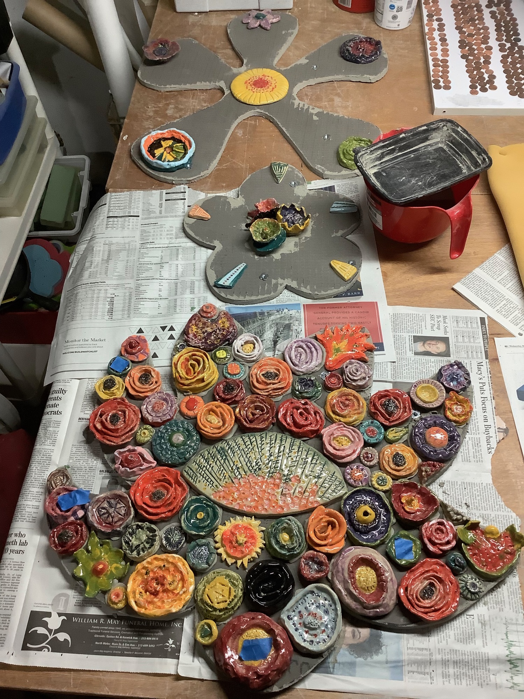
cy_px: 350
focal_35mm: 31
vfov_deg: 58.4
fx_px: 626
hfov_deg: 45.4
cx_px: 262
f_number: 2.4
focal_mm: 3.3
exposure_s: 1/60
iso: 200
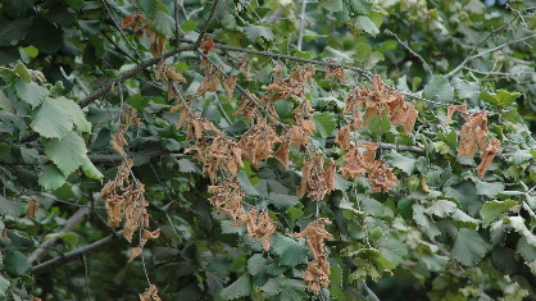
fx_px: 4400
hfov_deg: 7.0
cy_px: 106
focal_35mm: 310
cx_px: 263
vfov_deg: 3.9
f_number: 4.8
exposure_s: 1/320
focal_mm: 165
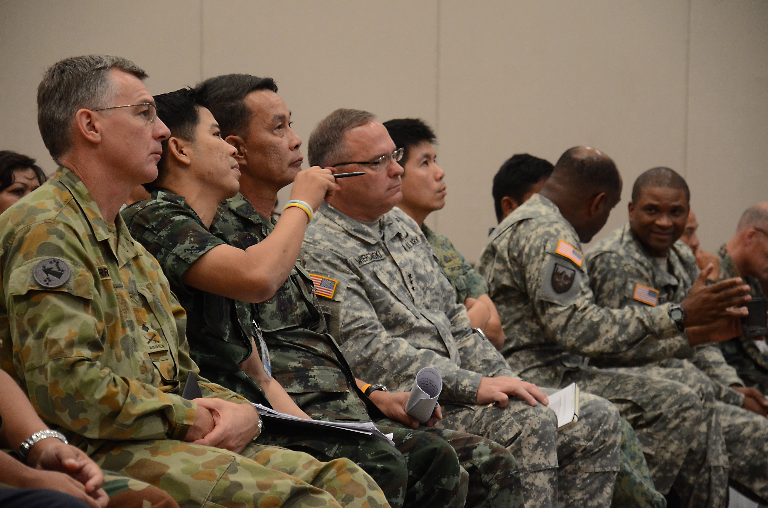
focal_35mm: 158
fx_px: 3353
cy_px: 254
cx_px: 384
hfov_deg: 13.1
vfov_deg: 8.7
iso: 1250
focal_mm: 105
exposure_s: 1/25
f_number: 5.6
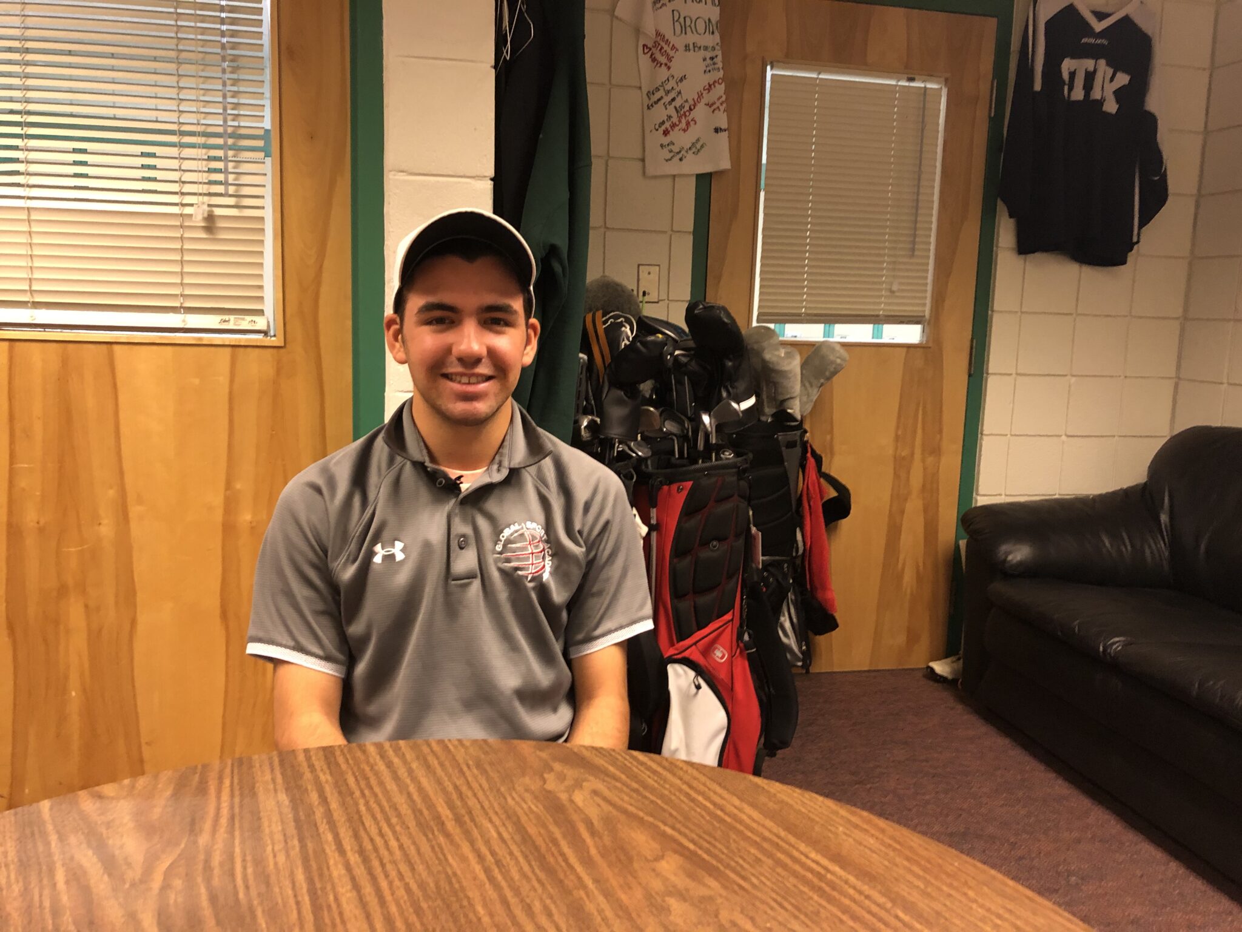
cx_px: 621
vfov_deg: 49.7
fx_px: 1005
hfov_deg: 63.4
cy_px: 466
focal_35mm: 28
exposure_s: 1/12
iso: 100
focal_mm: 3.99
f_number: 1.8
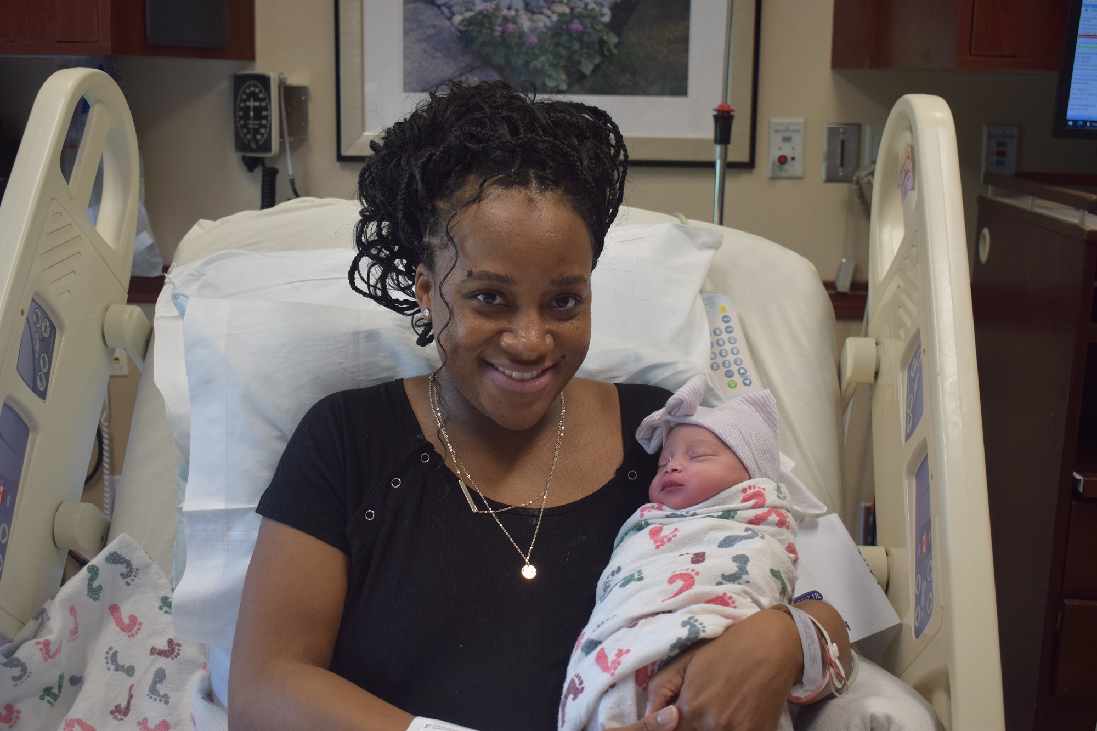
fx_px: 1325
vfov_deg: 30.8
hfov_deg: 45.0
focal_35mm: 44
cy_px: 366
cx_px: 548
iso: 450
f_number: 4.2
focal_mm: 29
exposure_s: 1/60
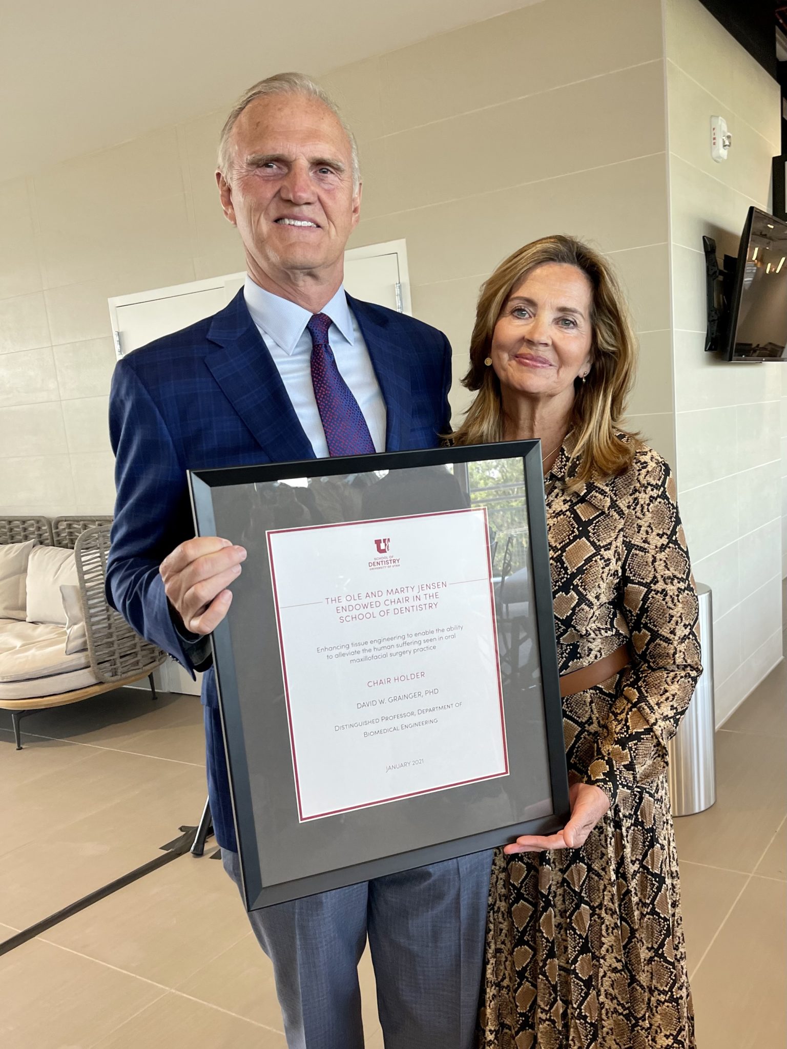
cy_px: 524
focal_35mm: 26
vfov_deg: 67.3
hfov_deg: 53.1
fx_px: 788
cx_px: 394
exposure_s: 1/120
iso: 100
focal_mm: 5.1
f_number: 1.6
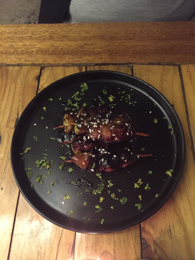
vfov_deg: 61.7
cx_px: 98
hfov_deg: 48.2
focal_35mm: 29
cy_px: 130
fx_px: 218
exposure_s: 1/17
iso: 1250
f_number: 2.2
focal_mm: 4.15
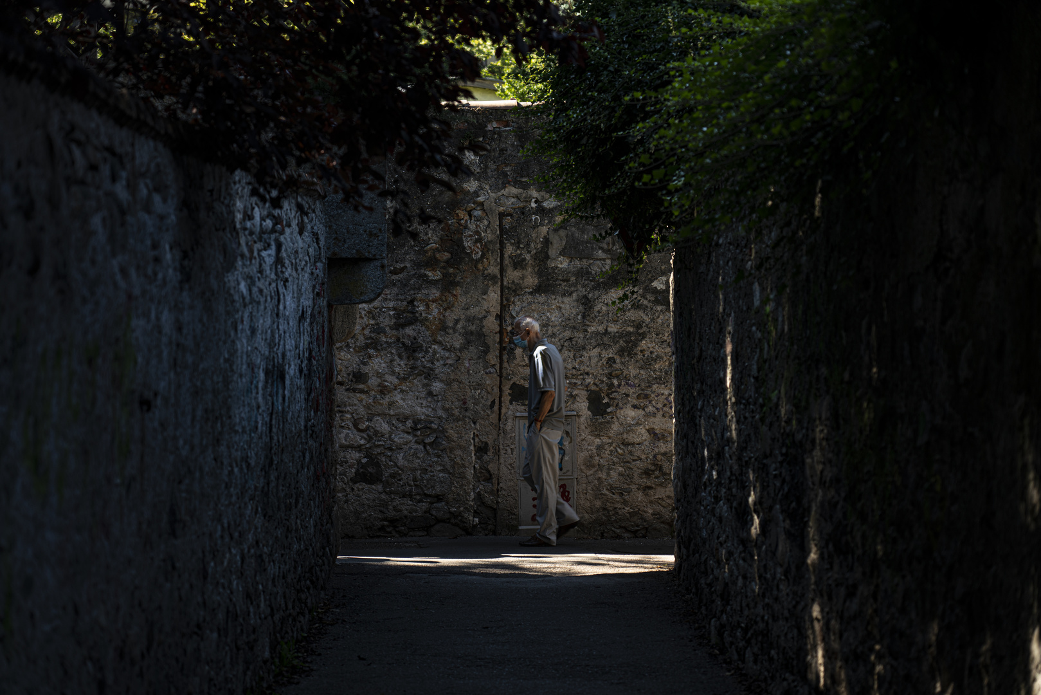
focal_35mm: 105
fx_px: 3037
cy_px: 348
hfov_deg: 19.5
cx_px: 520
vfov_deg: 13.0
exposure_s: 1/160
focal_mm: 105
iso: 64
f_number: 4.5
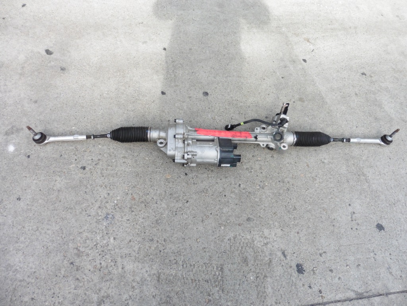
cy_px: 153
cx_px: 204
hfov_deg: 71.6
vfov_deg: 56.8
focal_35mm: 24
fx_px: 282
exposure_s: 1/320
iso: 160
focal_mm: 4.3
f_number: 4
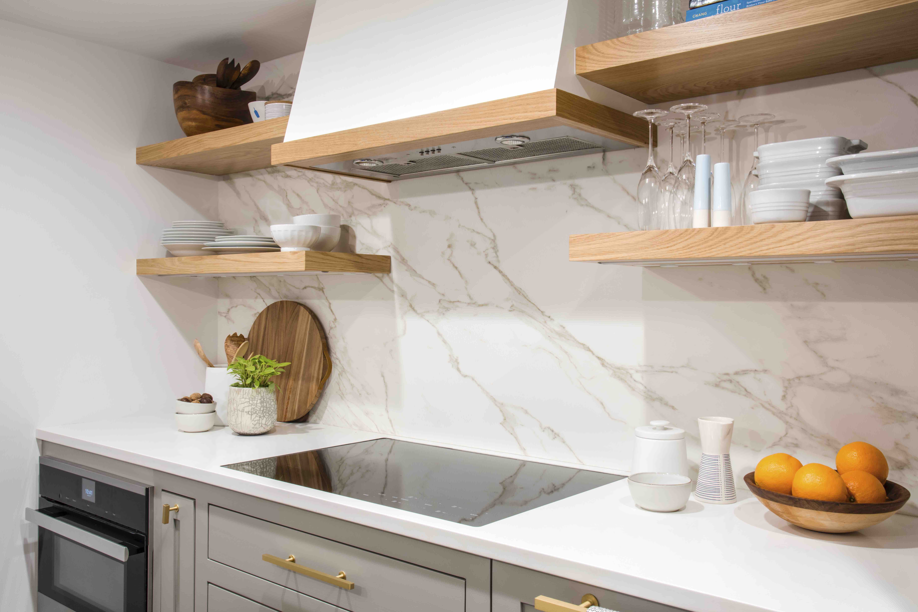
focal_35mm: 32
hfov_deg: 58.7
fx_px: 816
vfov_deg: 41.1
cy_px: 306
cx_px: 459
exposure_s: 1.6
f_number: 14
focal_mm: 32
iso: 200
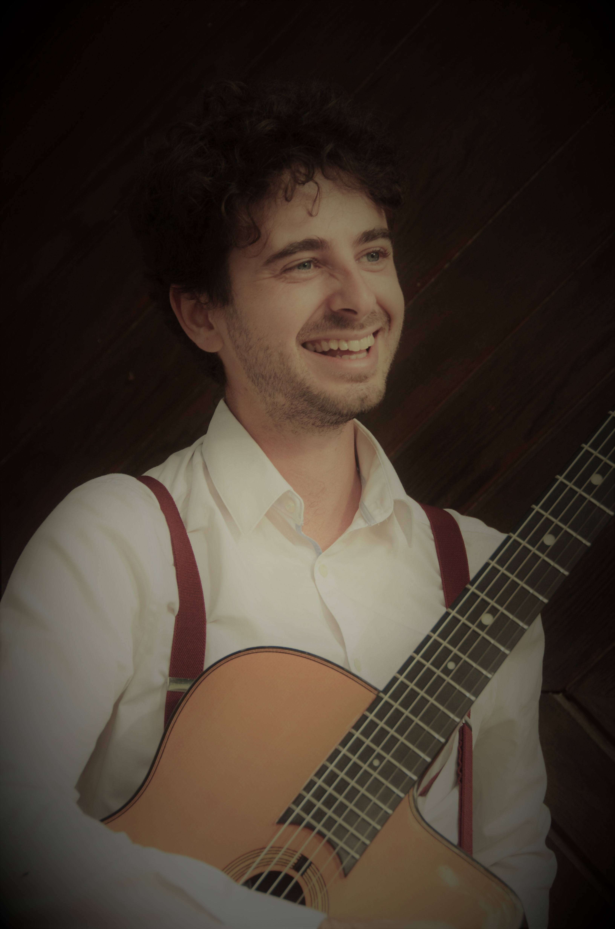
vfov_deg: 19.5
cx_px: 308
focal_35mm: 105
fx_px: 2703
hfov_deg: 13.0
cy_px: 464
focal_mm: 70
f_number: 5.6
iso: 400
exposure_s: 1/125
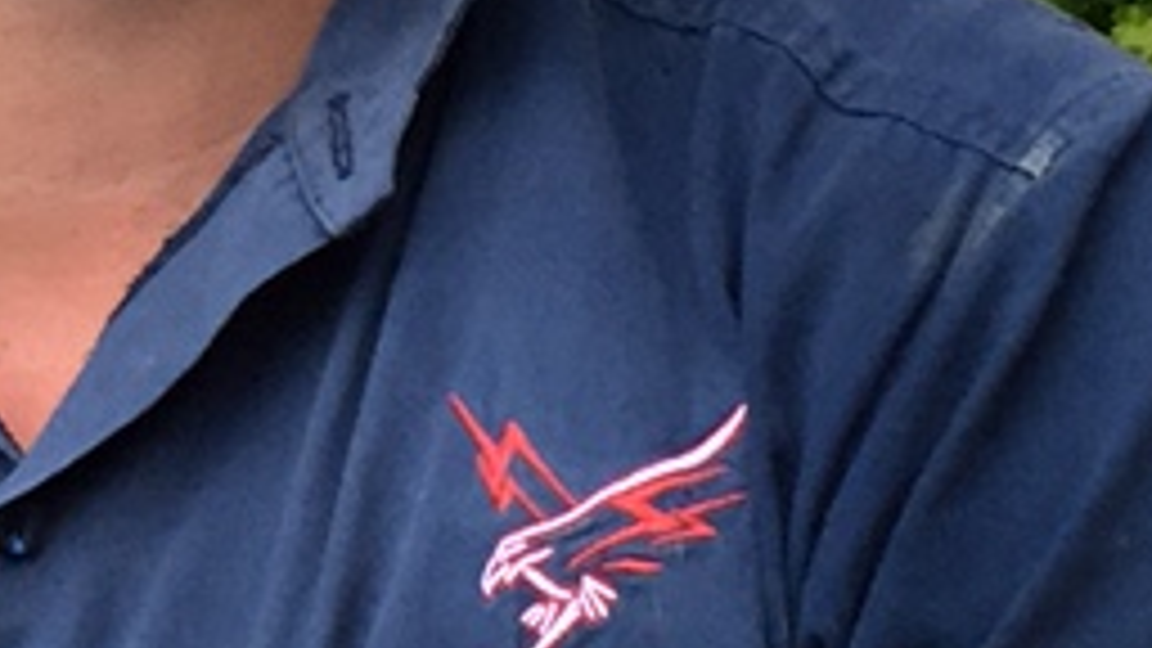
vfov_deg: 7.6
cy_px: -112
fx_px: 4826
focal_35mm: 158
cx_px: 176
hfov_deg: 13.5
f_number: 2.2
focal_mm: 4.15
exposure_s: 1/30
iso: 125
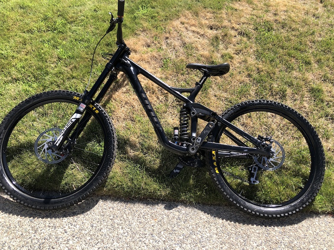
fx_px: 270
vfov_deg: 49.7
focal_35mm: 28
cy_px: 125
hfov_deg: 63.4
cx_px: 167
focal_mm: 3.99
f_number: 1.8
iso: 20
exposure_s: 1/787
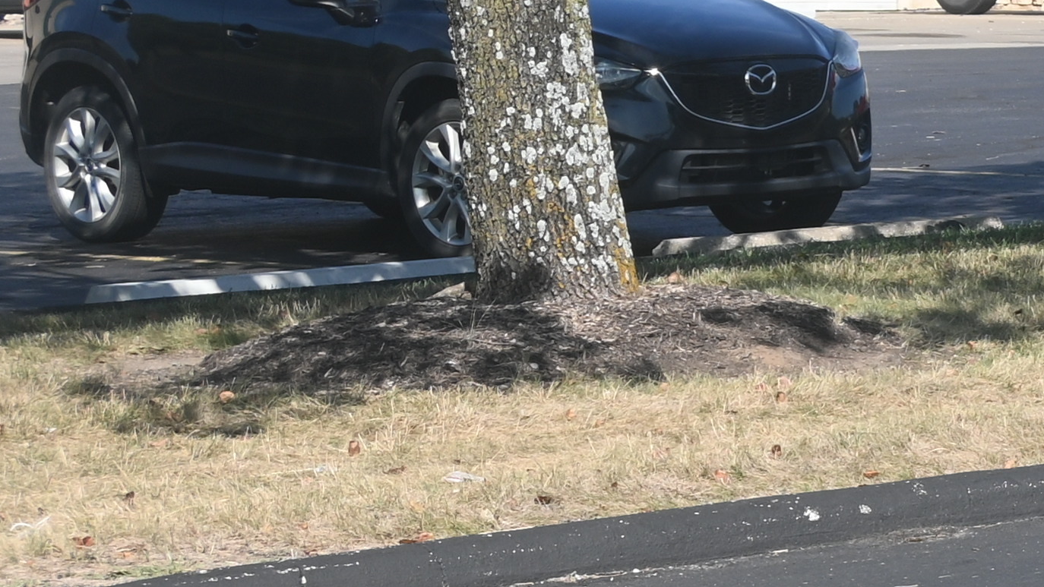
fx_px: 5376
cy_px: 394
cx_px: 2109
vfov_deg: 6.3
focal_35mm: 194
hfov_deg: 10.2
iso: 100
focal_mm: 30.5
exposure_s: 1/320
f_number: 6.3
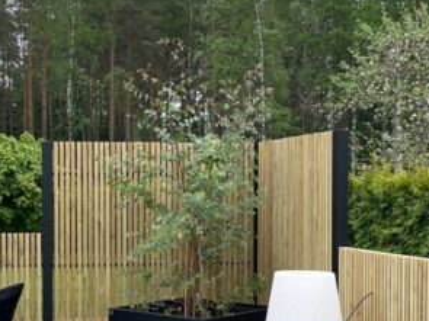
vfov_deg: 19.6
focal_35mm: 75
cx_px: 127
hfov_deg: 25.8
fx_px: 929
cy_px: 218
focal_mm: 4.2
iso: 32
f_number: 1.6
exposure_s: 1/1276
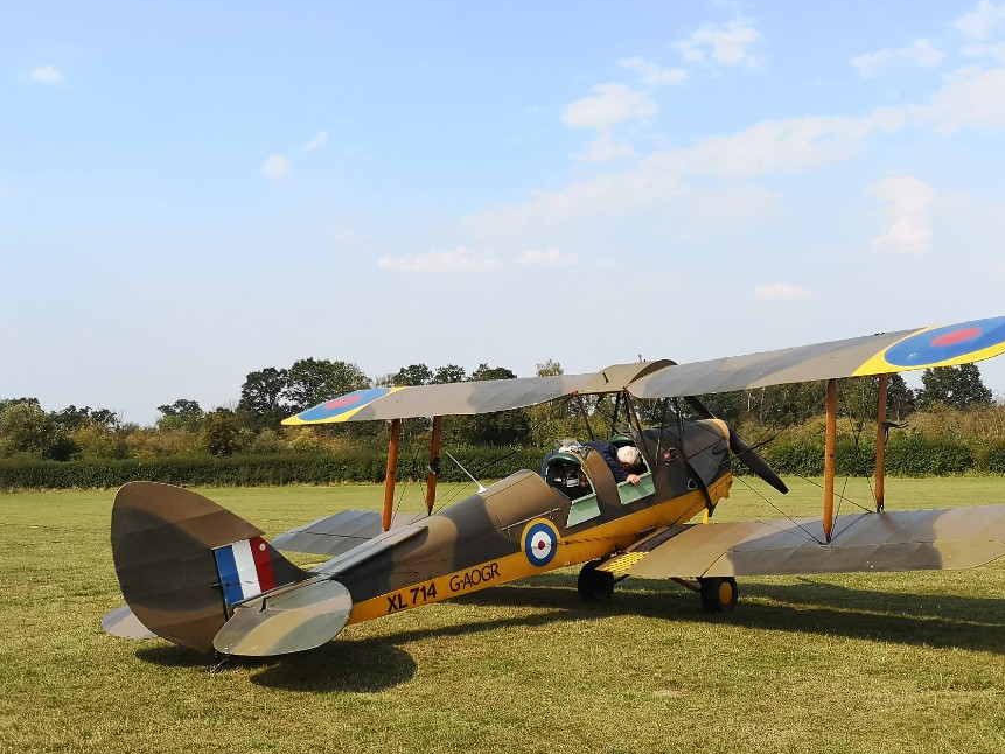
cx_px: 540
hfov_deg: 42.9
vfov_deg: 32.8
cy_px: 421
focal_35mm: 44
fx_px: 1278
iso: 50
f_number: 1.8
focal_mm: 3.95
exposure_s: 1/1905
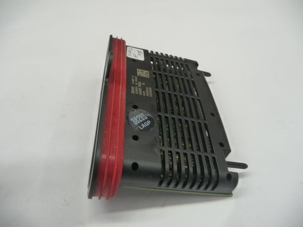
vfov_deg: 49.7
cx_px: 152
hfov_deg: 63.4
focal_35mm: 28
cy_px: 114
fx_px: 245
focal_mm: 4.7
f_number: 3.3
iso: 250
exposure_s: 1/30
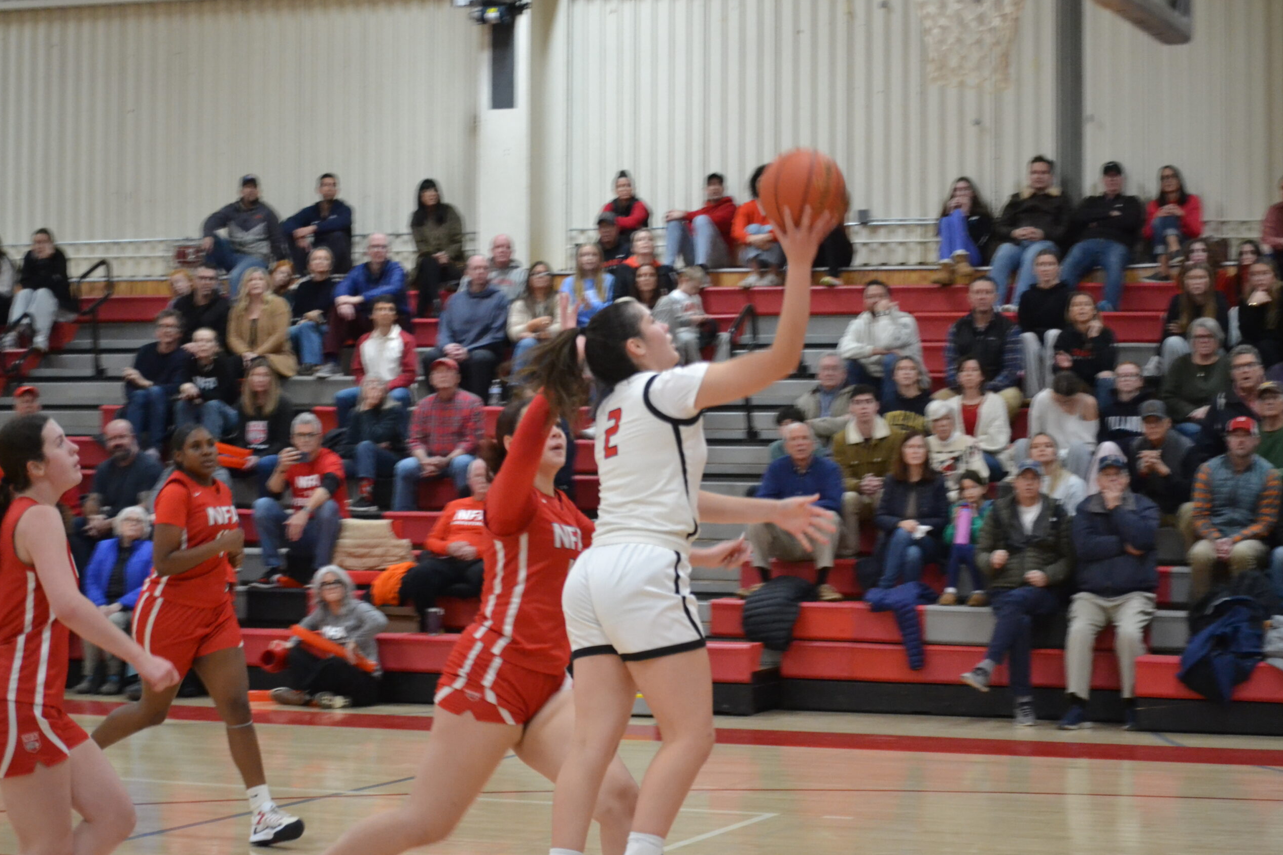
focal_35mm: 84
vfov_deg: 16.4
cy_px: 429
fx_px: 2976
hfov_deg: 24.3
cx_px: 637
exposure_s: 1/160
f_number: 4
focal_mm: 55
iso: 3200
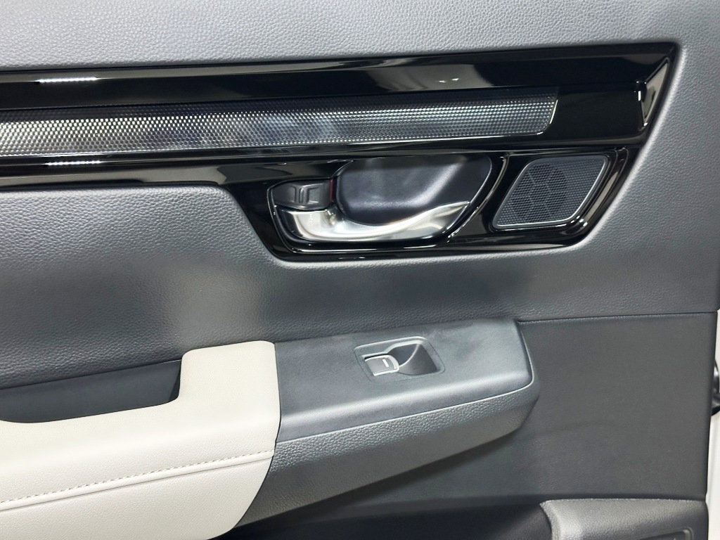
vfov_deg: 30.3
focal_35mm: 48
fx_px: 998
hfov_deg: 39.7
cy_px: 270
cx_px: 360
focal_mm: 6.86
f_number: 1.78
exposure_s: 1/30
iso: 500
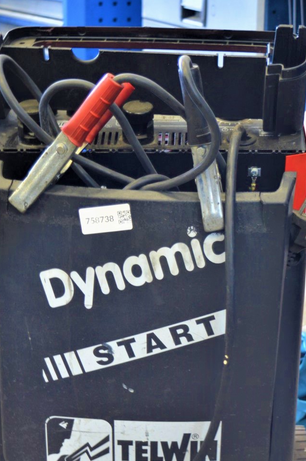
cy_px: 372
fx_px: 1099
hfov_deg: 15.9
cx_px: 137
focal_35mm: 86
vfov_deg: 23.3
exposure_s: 1/20
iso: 400
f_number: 4.5
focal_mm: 34
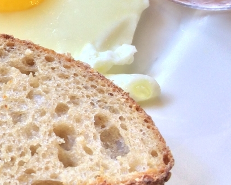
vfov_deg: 17.6
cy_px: -38
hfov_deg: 21.0
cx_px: -67
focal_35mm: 83
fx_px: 567
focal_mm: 4.15
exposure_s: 1/30
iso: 64
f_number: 2.2
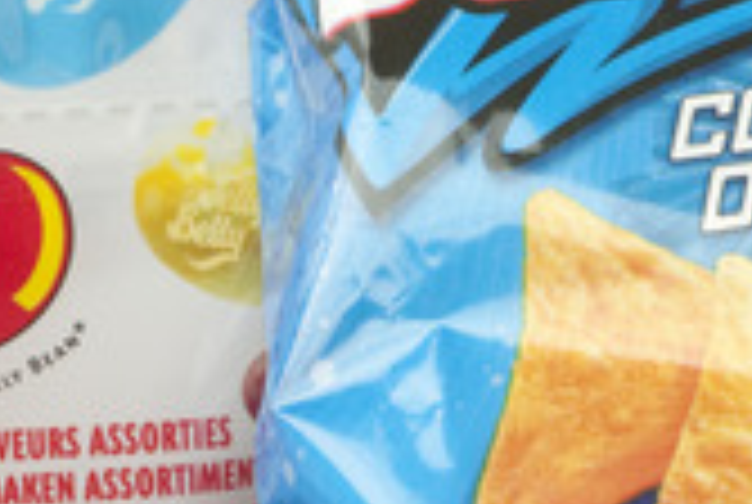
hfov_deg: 5.9
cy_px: 662
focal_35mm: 349
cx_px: 252
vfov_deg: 3.9
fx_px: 7303
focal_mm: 50
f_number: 11
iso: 200
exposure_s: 1/13
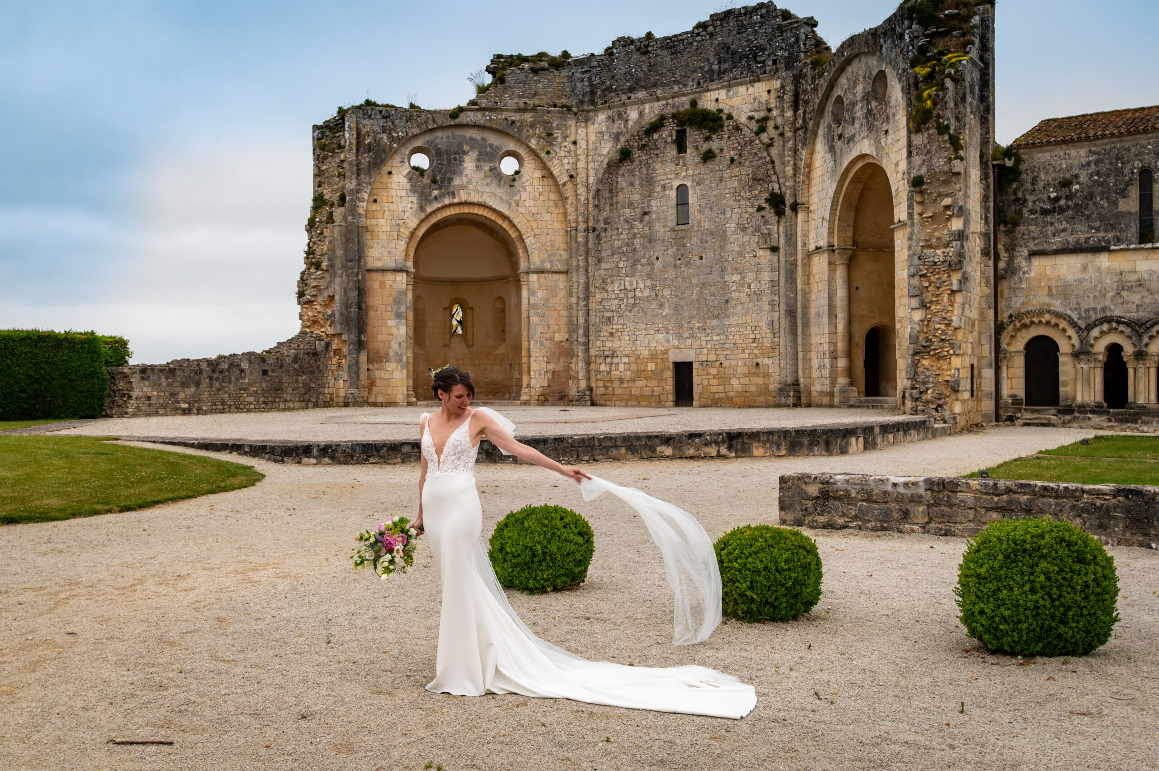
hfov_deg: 54.5
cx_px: 580
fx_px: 1126
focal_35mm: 35
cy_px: 386
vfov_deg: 37.8
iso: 800
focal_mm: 35
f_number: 5.6
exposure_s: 1/1250
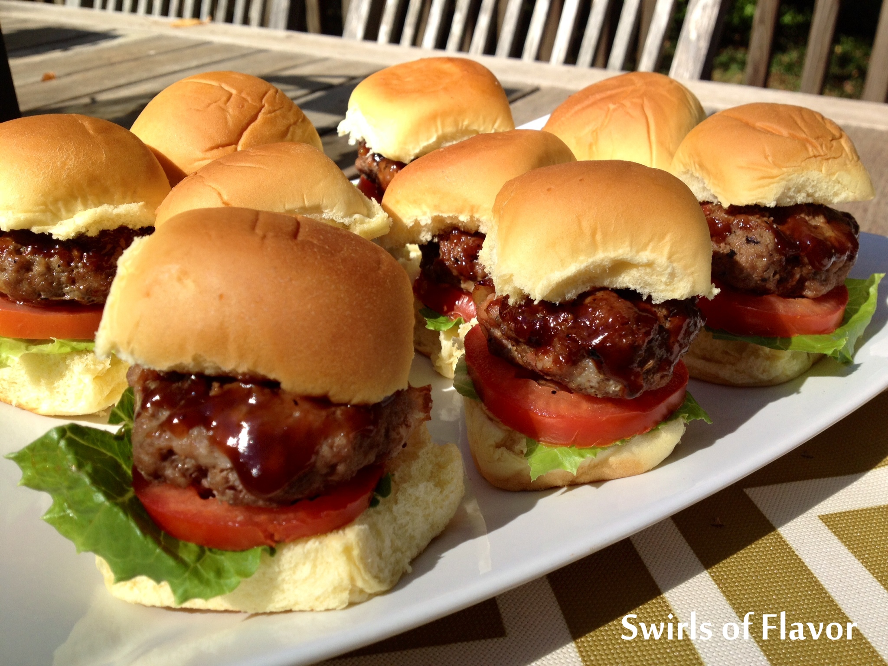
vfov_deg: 40.7
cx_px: 444
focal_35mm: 35
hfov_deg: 52.6
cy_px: 333
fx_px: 898
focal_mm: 4.28
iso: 50
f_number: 2.4
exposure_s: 1/1200
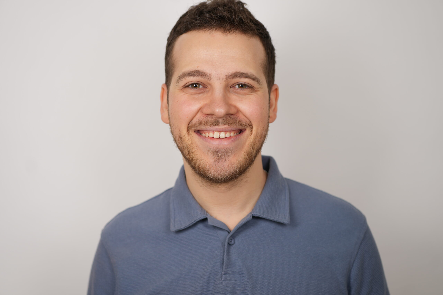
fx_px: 1046
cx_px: 222
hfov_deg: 23.9
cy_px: 148
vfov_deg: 16.1
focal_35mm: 85
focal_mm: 85
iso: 100
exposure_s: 1/200
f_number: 2.8
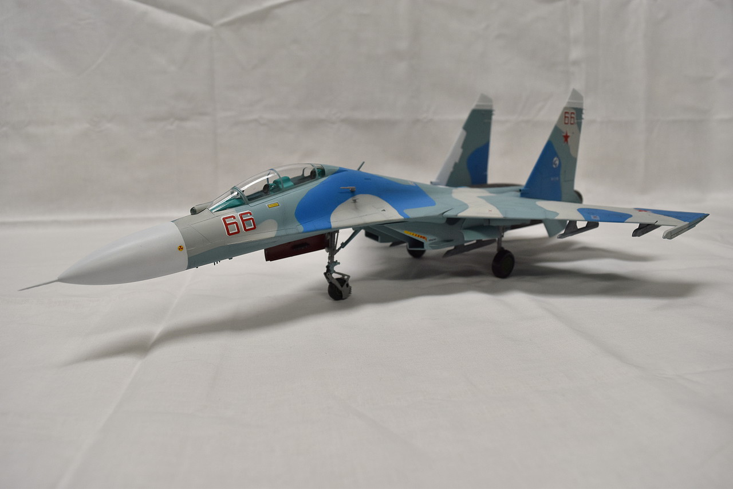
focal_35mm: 27
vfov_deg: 47.9
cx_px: 366
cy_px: 244
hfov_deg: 67.4
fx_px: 550
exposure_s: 1/125
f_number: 5.6
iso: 400
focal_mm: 18
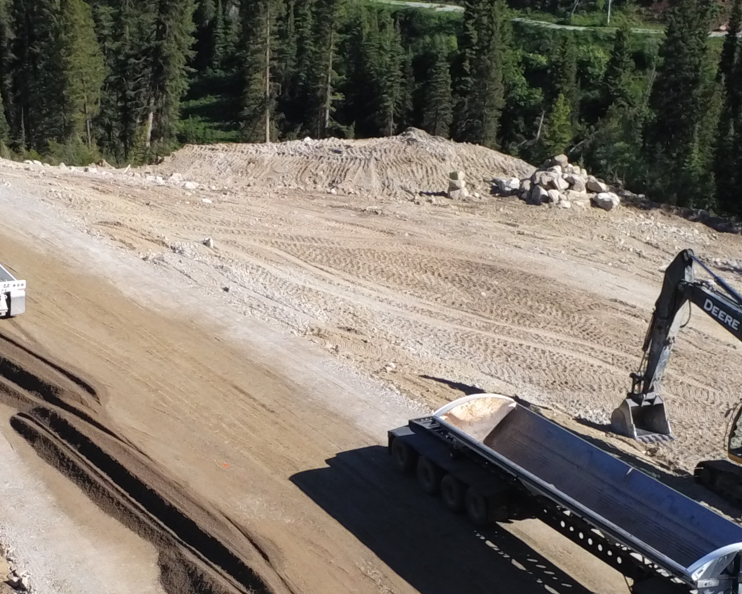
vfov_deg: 19.3
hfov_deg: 23.9
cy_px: 454
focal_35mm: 79
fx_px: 1735
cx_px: 184
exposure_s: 1/1923
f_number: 2.4
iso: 150
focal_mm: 4
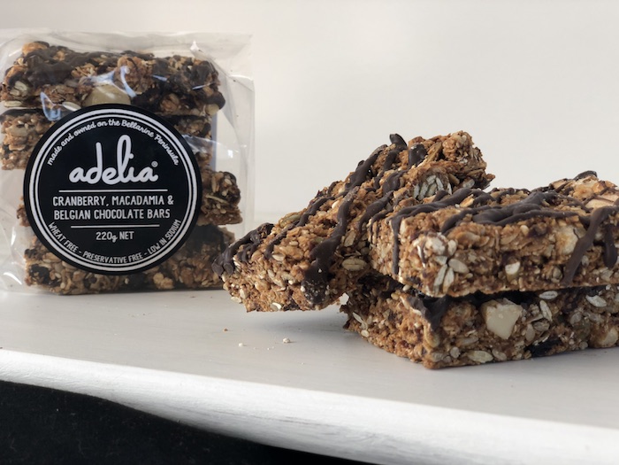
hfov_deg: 36.8
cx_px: 310
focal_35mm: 52
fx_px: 930
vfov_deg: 28.0
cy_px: 232
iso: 16
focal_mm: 6
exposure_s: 1/50
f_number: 2.4
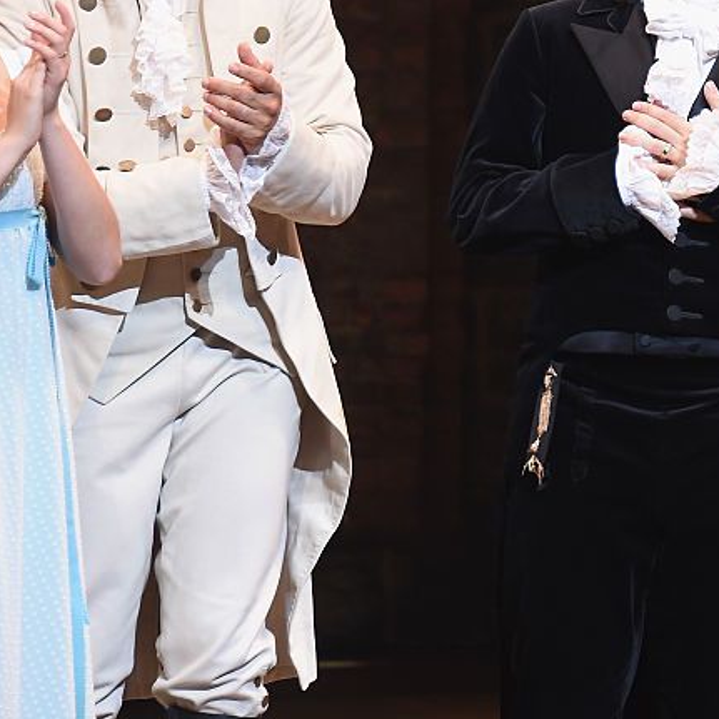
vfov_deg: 5.1
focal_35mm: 343
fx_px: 8060
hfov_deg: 5.1
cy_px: 220
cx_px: 637
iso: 1600
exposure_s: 1/500
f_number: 5.6
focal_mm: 170
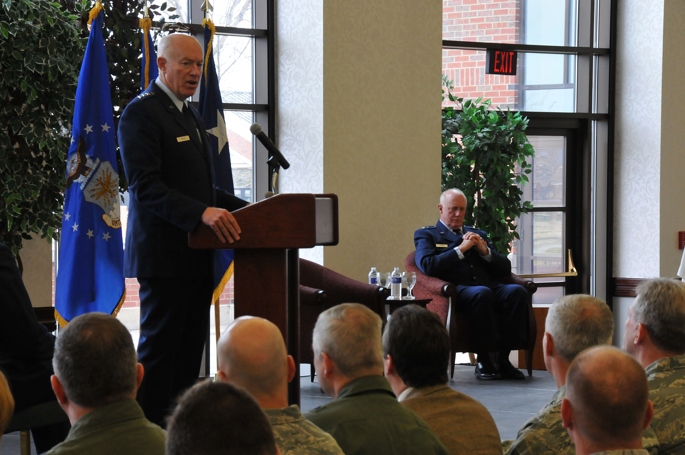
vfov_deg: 11.4
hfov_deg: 17.1
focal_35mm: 120
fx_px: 2281
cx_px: 342
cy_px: 228
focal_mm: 80
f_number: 10
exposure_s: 1/30
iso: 1250
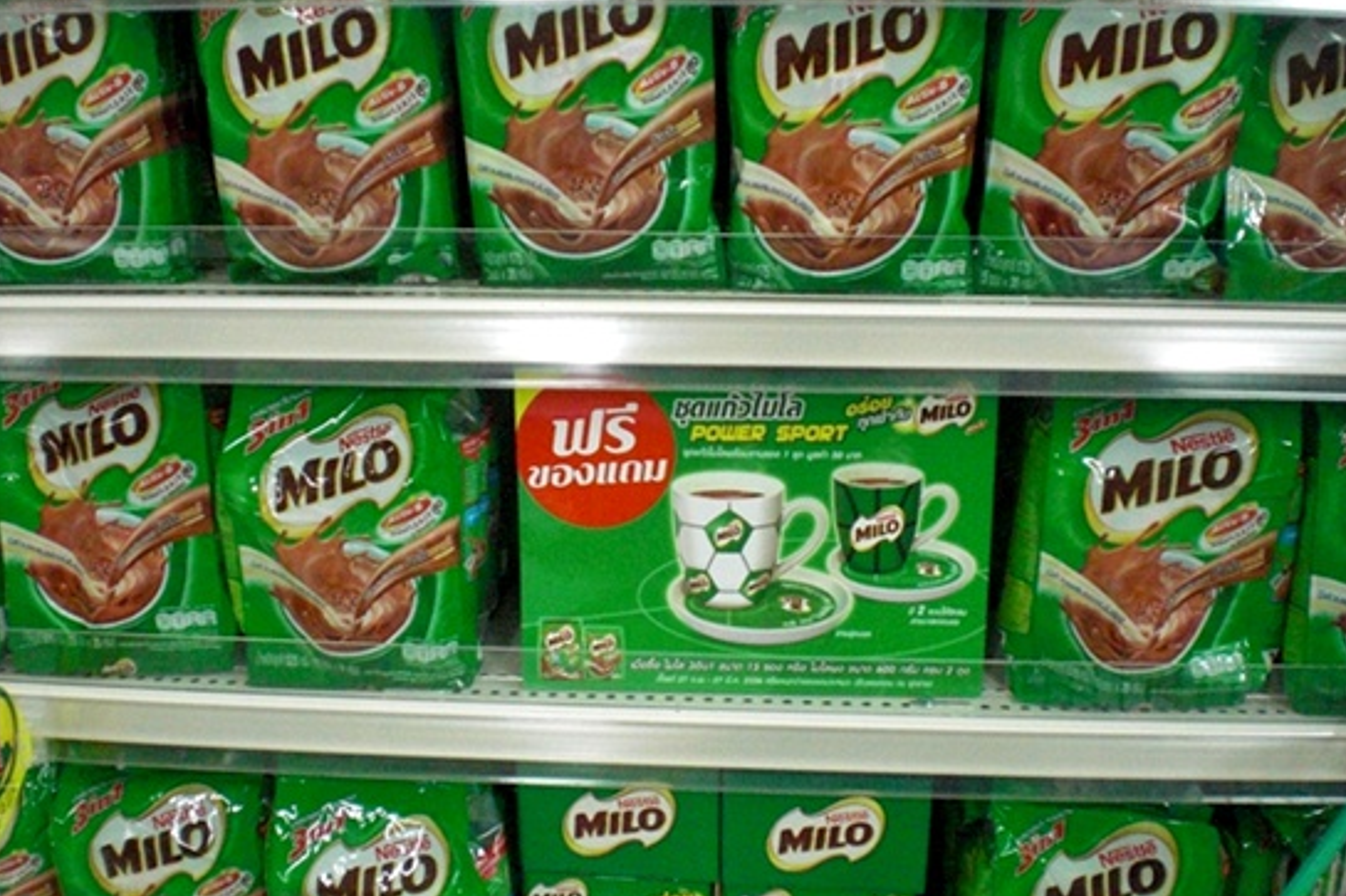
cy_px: 434
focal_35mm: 40
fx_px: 1495
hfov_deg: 48.5
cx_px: 671
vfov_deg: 33.4
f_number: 3.1
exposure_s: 1/80
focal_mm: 6.3
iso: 800
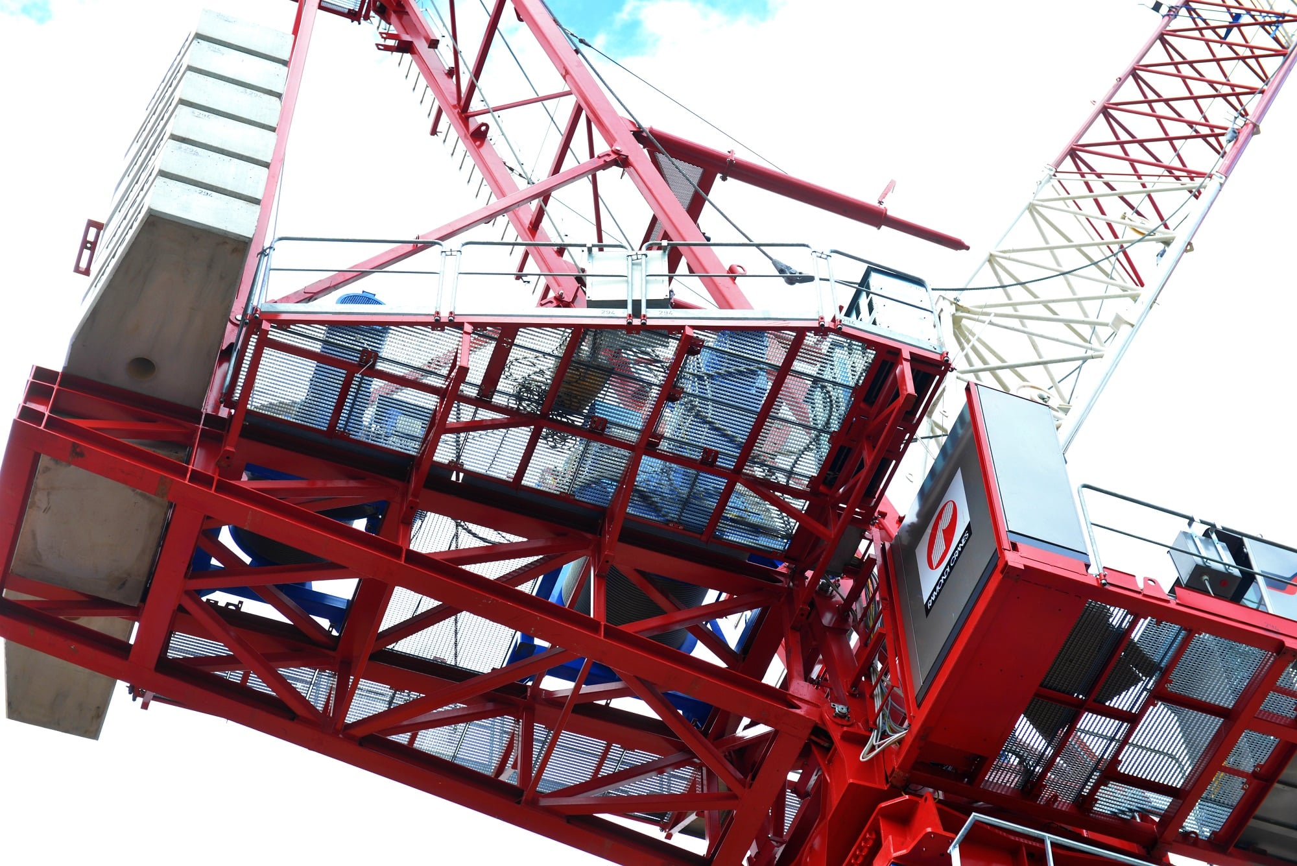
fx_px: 2523
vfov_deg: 19.5
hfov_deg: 28.8
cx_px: 648
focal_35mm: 70
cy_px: 433
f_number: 5.6
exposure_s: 1/500
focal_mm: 70
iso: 400
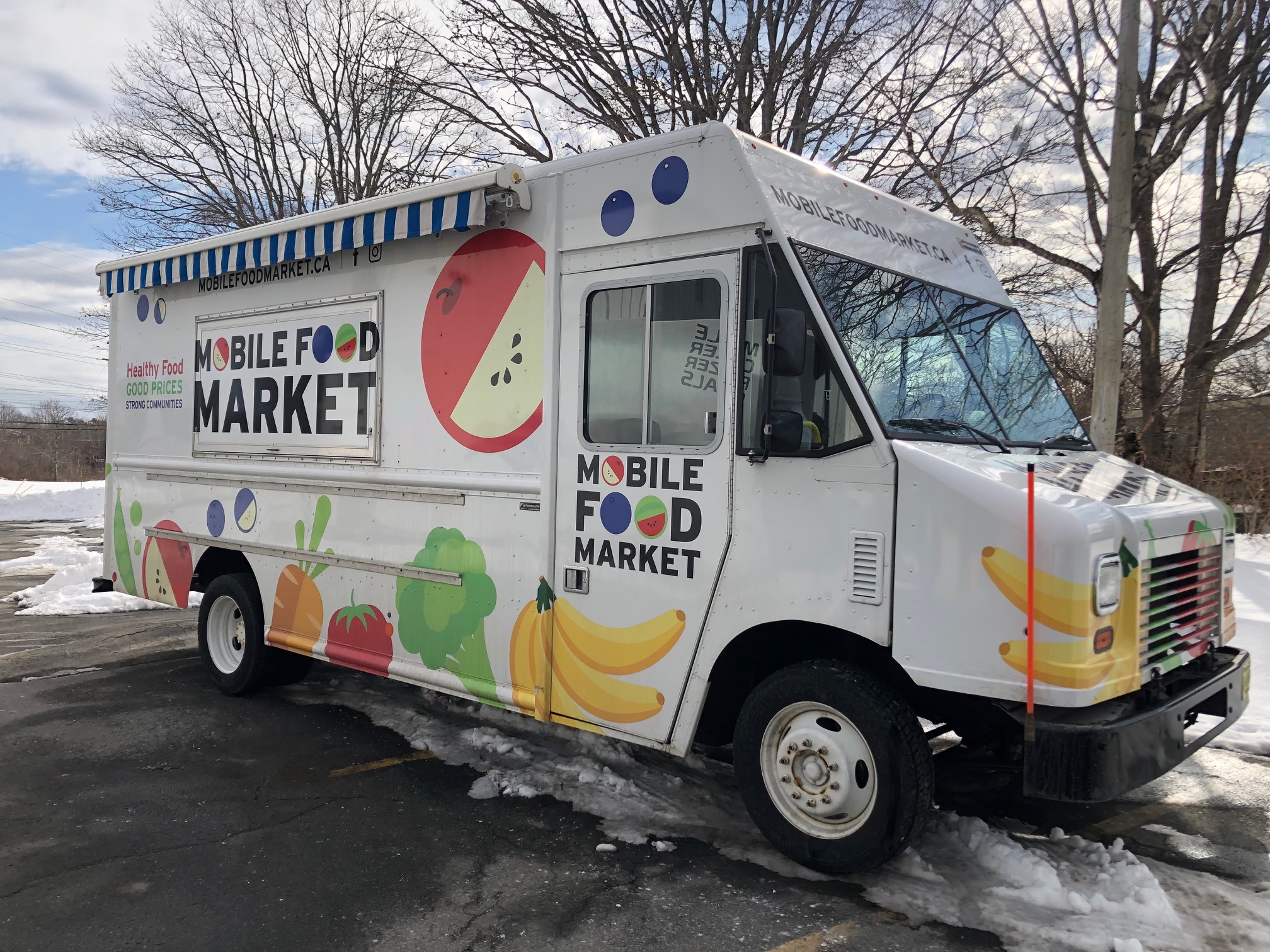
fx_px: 1027
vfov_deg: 49.7
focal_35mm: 28
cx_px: 635
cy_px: 476
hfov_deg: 63.4
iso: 20
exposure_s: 1/2525
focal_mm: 3.99
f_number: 1.8
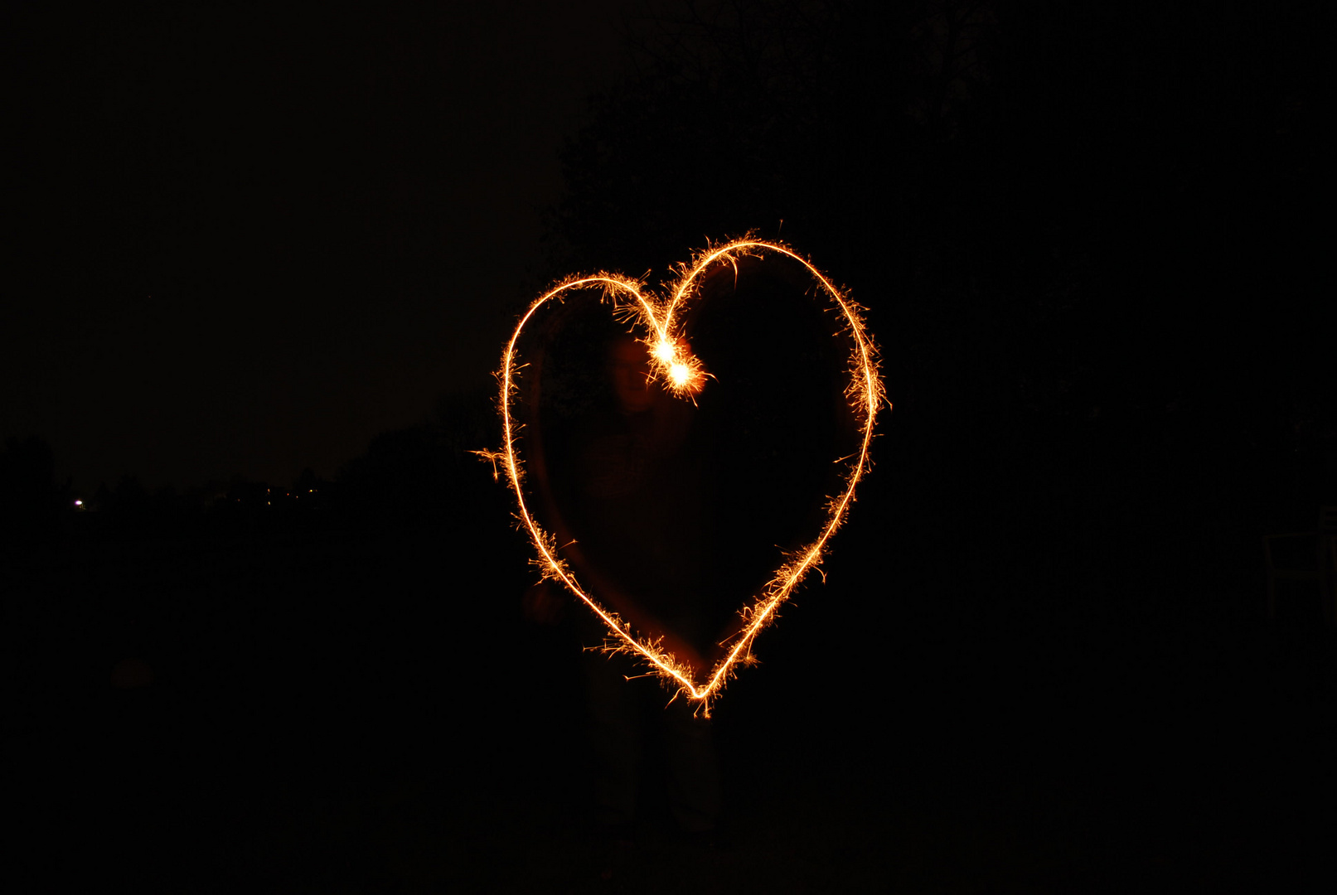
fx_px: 1339
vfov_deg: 37.0
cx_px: 668
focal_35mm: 36
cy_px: 448
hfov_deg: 53.1
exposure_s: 6
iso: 100
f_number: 4.5
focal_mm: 24
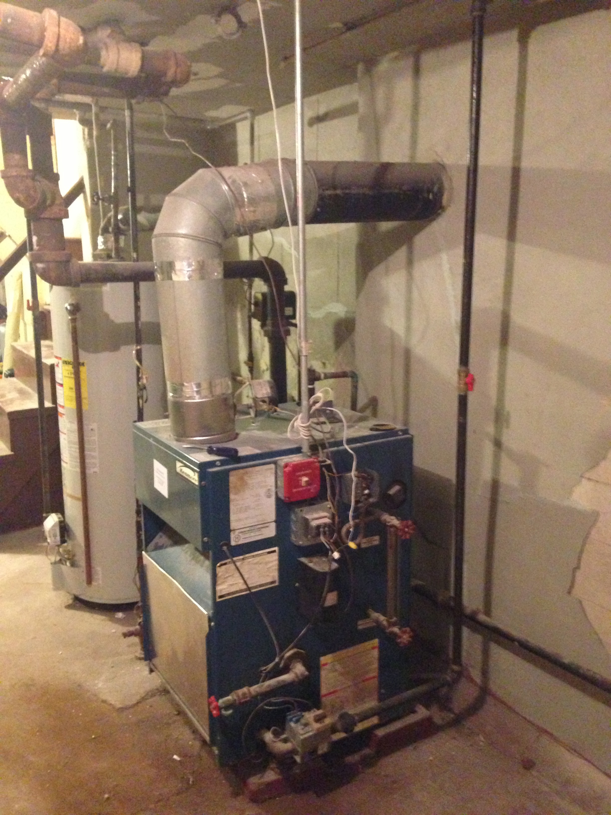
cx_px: 306
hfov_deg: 42.9
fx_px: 777
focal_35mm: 33
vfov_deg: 55.4
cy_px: 408
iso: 800
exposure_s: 1/15
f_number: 2.4
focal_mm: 4.13
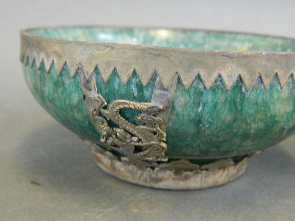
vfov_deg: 30.9
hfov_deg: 40.4
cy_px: 110
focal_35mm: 47
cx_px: 148
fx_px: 401
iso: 400
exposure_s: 1/15
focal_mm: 8.4
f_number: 3.6
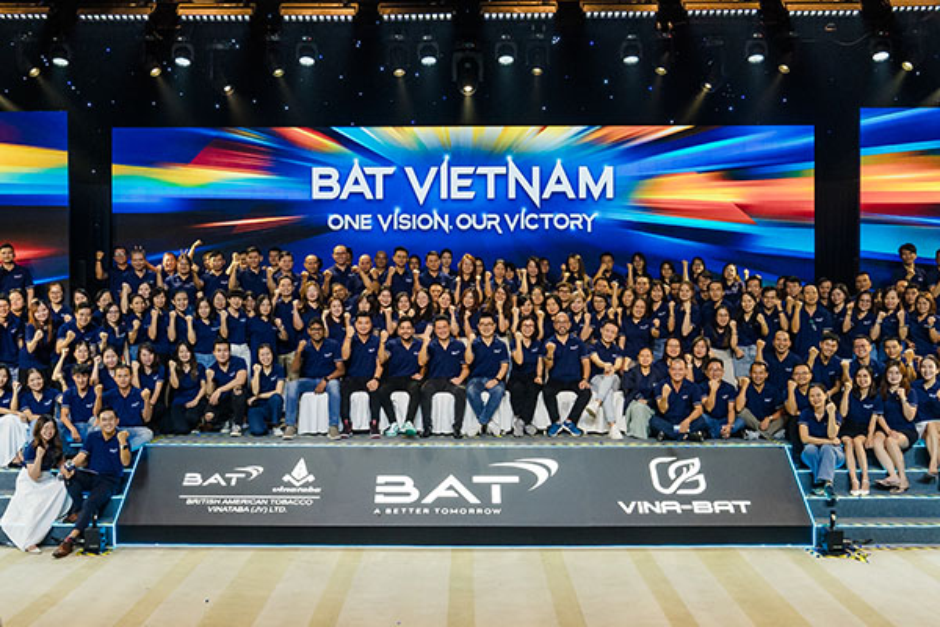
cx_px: 470
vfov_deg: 70.4
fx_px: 444
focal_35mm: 17
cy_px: 314
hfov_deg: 93.3
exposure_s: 1/160
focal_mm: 17
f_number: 5.6
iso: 1000
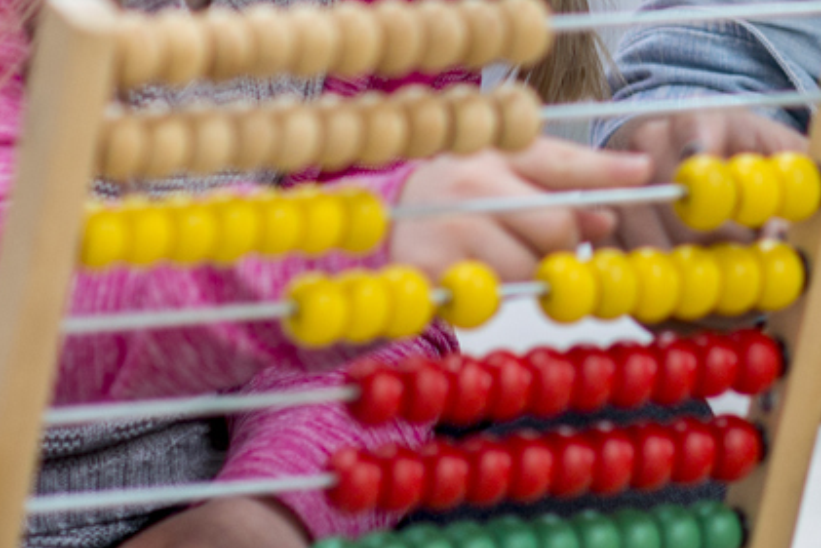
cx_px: 824
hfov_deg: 4.8
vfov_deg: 3.2
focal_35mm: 428
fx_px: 9764
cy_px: -294
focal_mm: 85
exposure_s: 1/125
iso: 125
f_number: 1.8
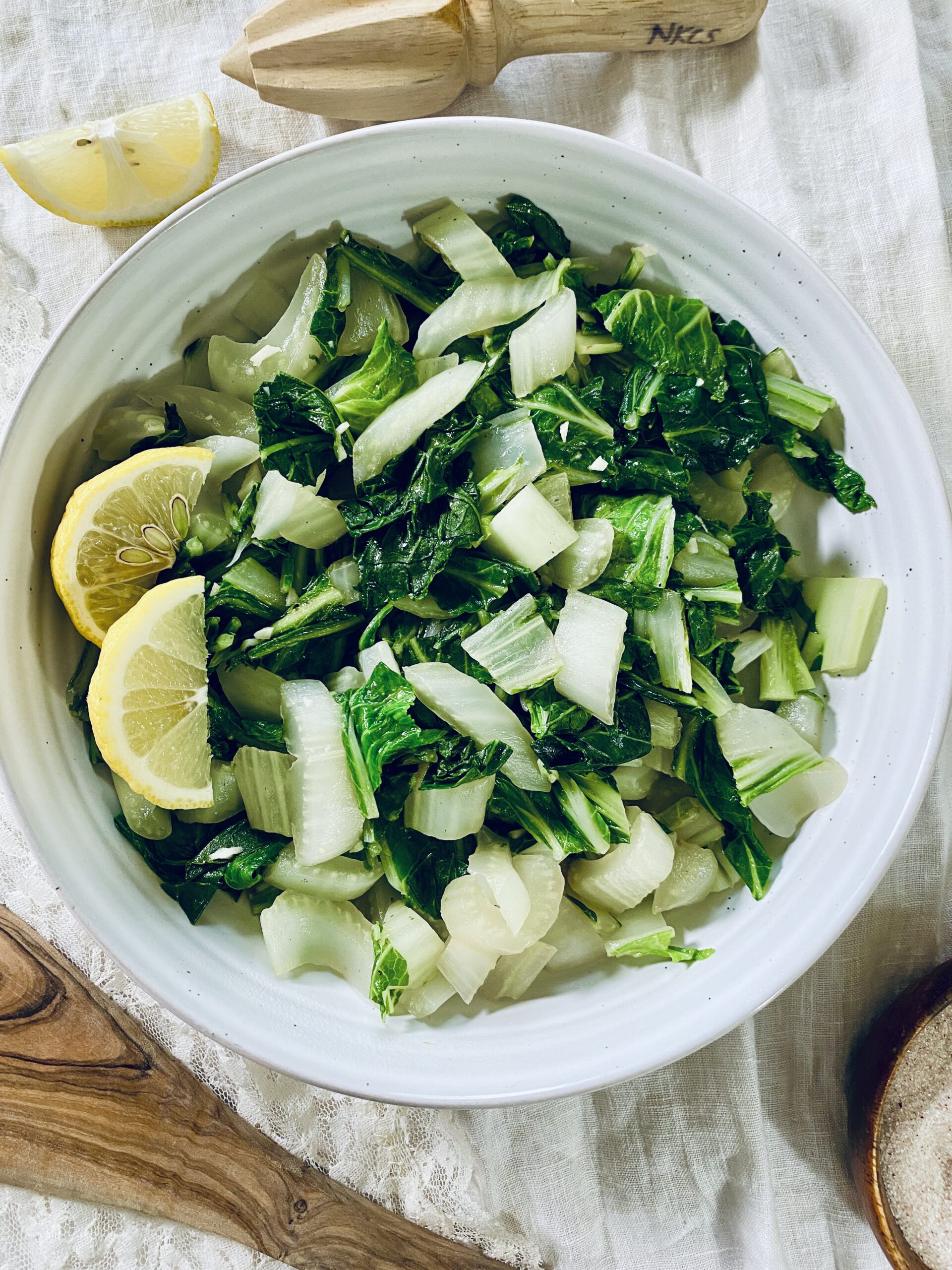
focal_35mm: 26
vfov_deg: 67.3
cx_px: 476
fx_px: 953
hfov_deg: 53.1
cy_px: 635
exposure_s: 1/60
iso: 160
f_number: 1.8
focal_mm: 4.25
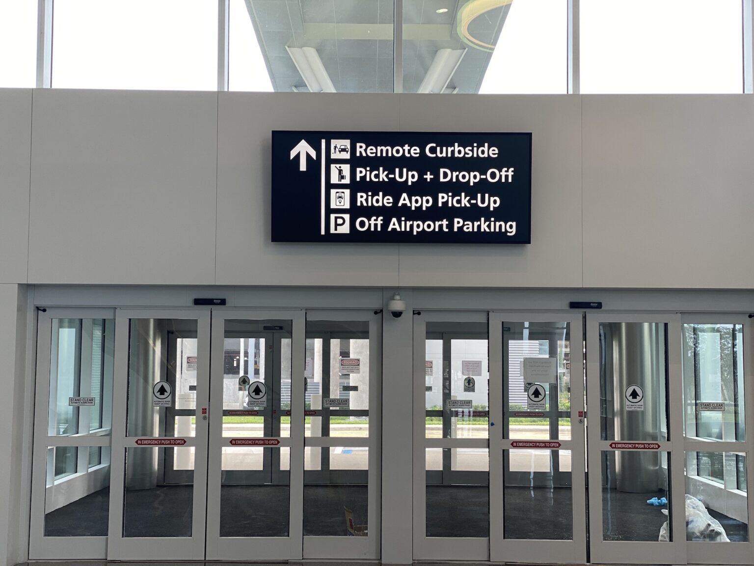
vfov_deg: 28.0
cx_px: 377
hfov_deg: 36.8
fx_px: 1133
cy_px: 283
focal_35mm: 52
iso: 32
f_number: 2
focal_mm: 6
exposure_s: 1/120
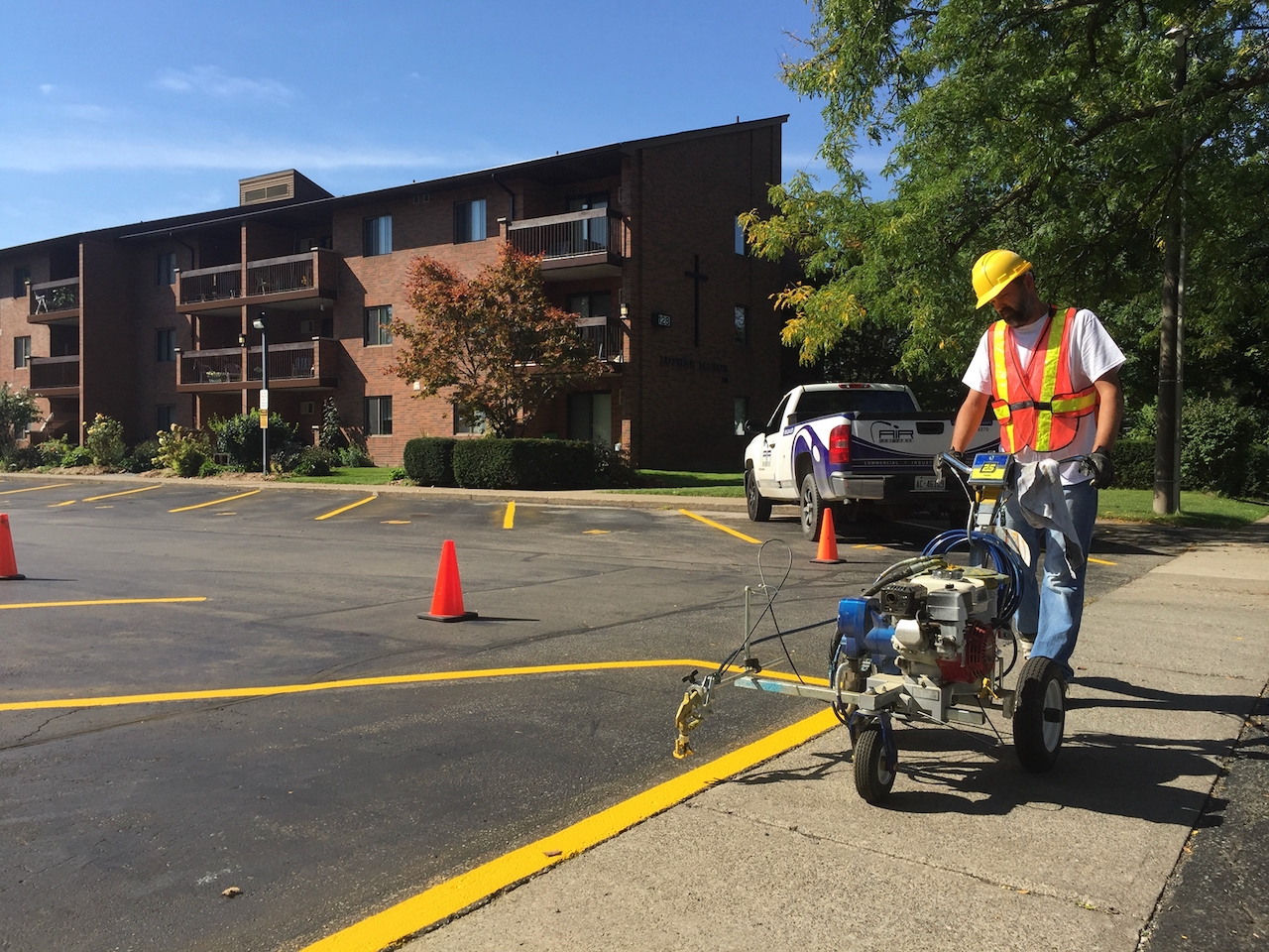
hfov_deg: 61.7
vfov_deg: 48.2
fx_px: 1063
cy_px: 476
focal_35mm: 29
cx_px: 634
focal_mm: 4.15
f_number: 2.2
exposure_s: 1/1582
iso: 32
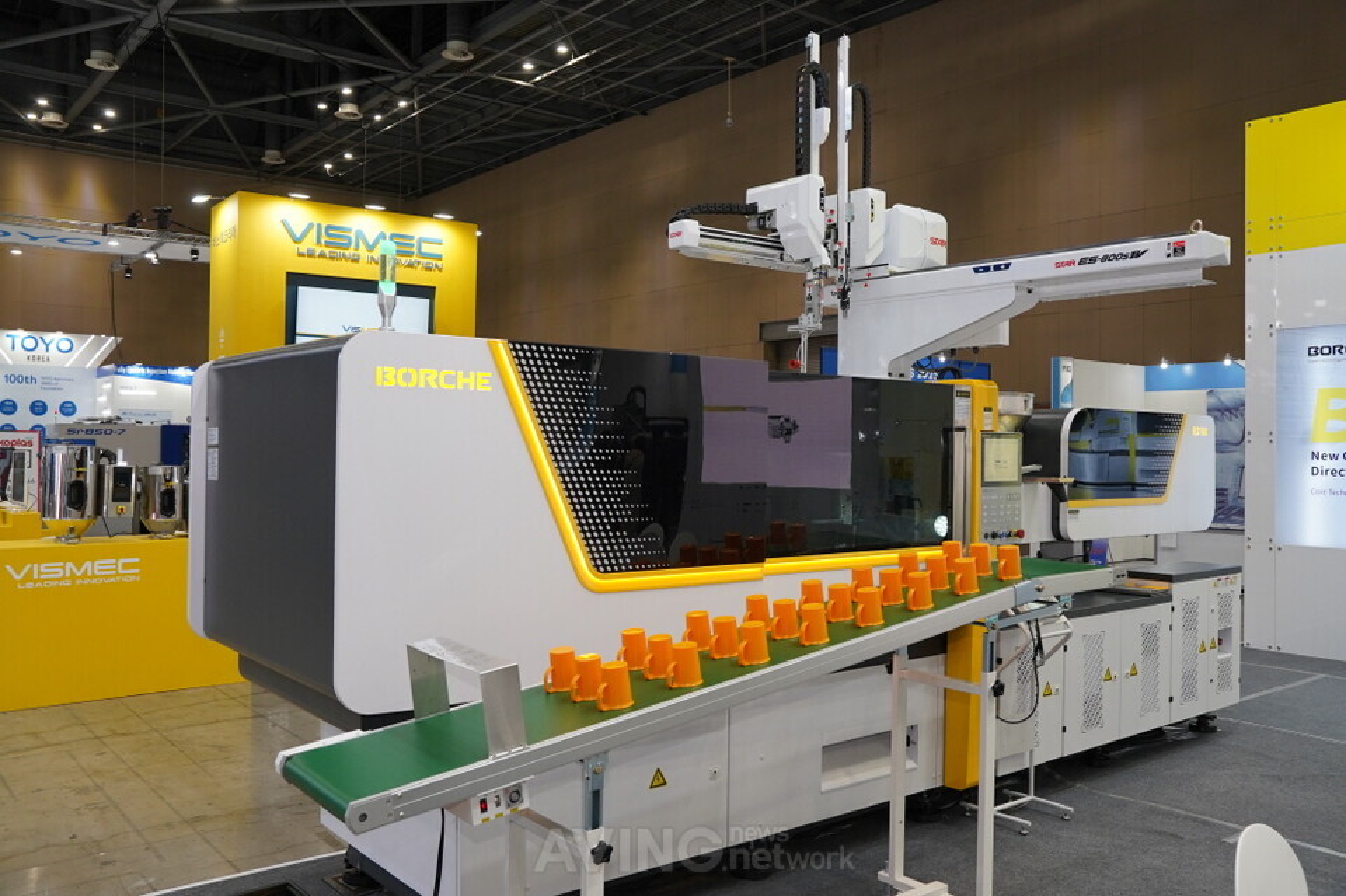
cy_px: 448
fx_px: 1046
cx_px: 673
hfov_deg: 65.5
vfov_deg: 46.4
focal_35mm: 28
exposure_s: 1/160
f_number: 4
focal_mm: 19
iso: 640
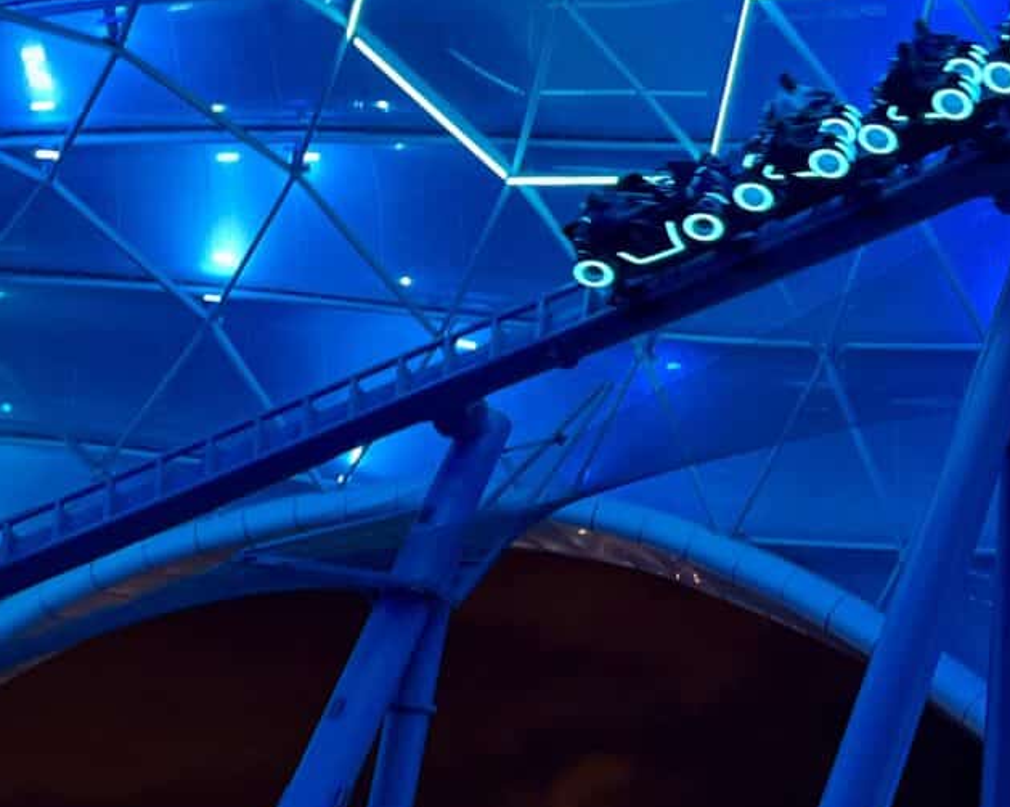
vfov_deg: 24.4
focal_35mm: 62
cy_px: 241
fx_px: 1853
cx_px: 1066
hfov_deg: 28.2
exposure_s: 1/58
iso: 250
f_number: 1.5
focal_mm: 5.7
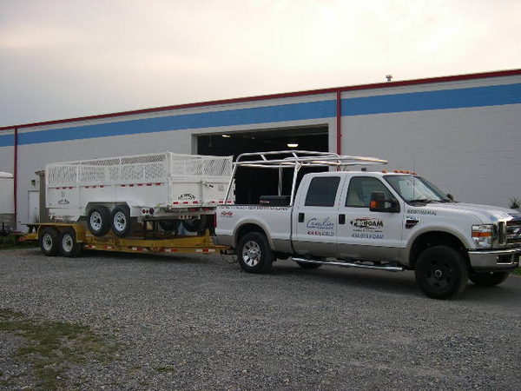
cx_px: 260
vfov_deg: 37.7
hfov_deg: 49.0
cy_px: 196
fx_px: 572
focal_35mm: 38
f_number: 2.8
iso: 100
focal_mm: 8
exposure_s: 1/352
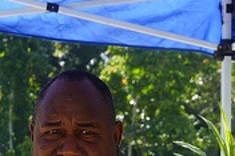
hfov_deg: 11.2
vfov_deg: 7.2
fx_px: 1203
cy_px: 293
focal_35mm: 184
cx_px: 104
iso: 100
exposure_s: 1/100
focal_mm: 37.1
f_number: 6.3
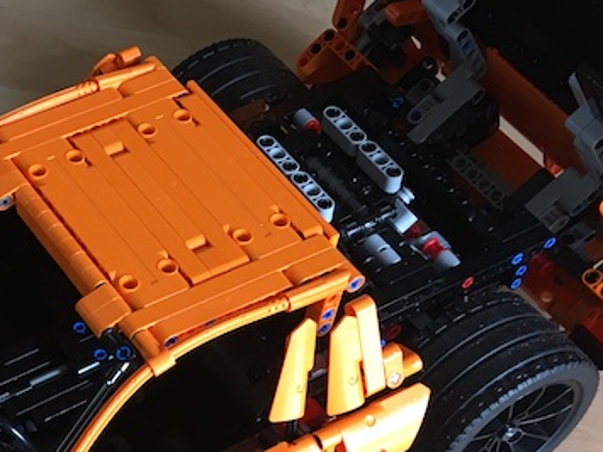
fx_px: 1480
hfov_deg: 22.1
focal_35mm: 85
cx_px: -7
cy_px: 418
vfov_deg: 17.1
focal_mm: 4.15
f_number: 2.2
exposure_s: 1/33
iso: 80
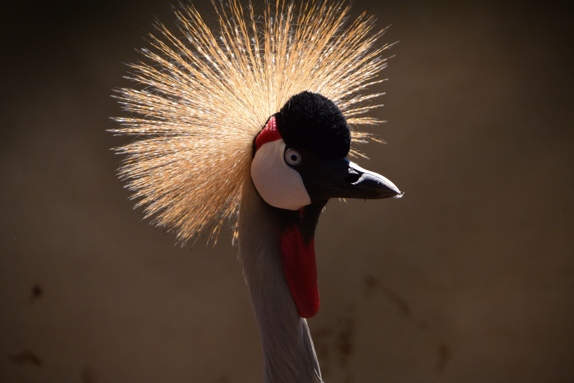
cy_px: 192
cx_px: 287
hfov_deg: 6.9
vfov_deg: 4.6
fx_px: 4783
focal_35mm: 300
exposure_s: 1/400
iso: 360
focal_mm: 200
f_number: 6.3
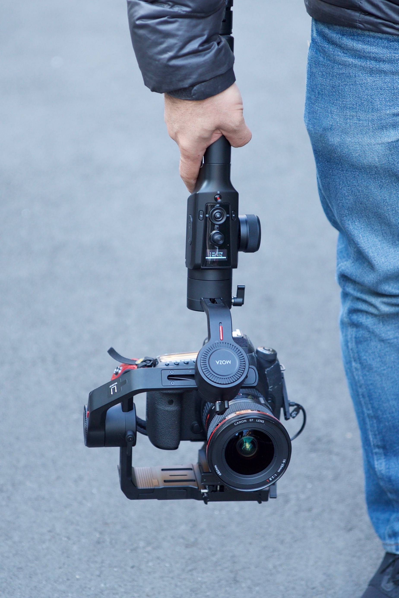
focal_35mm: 105
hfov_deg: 13.1
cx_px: 200
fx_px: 1744
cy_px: 299
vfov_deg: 19.4
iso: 800
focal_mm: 70
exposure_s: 1/160
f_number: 3.2
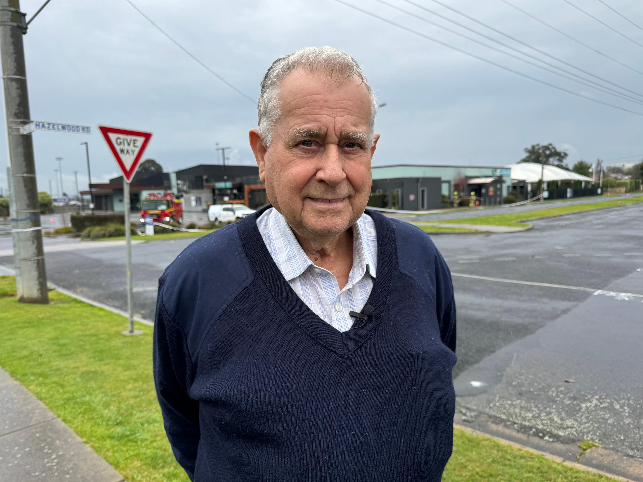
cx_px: 322
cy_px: 241
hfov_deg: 71.6
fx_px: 446
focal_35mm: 24
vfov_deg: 56.8
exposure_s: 1/723
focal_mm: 6.76
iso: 80
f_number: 1.78
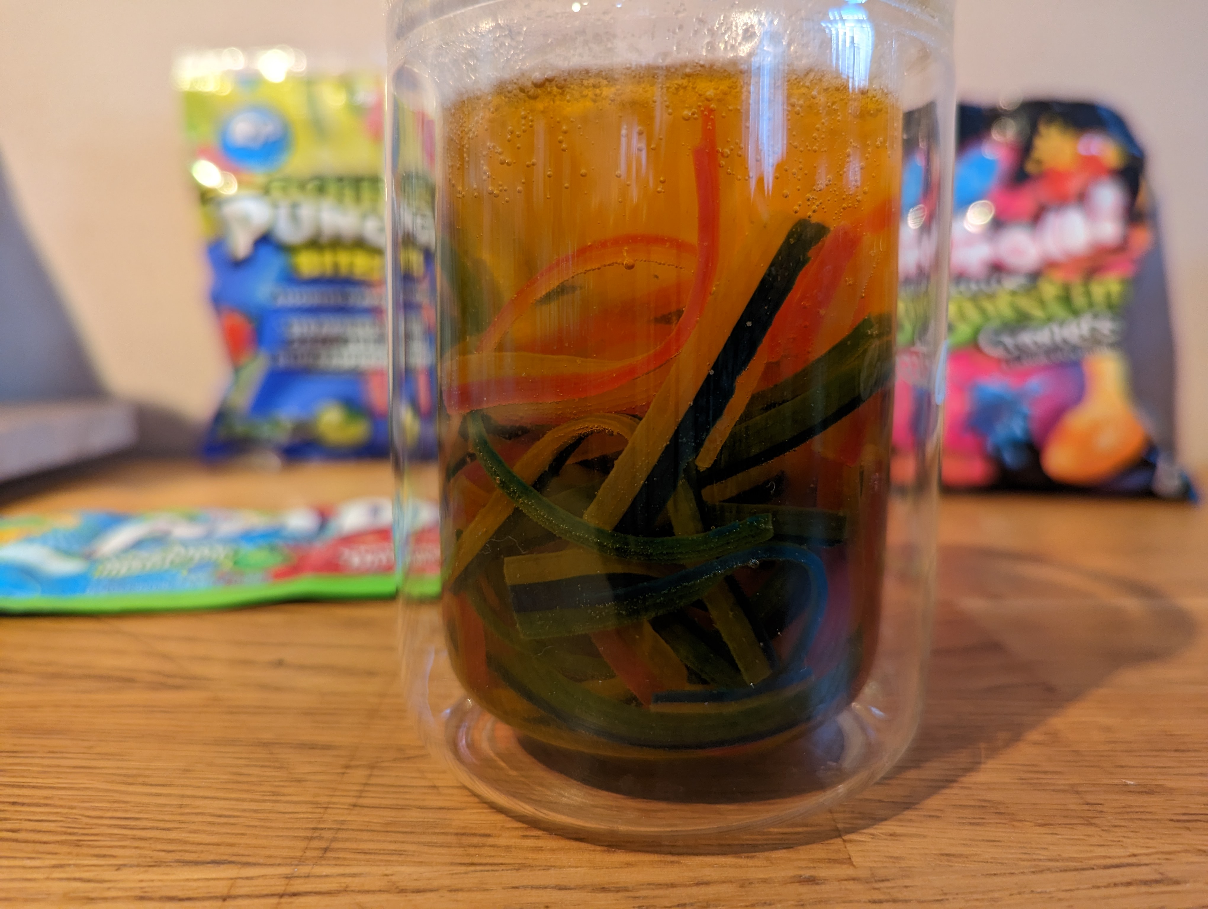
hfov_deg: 71.5
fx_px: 839
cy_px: 454
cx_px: 604
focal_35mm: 24
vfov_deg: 56.9
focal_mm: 6.81
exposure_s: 1/24
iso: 188
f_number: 1.85
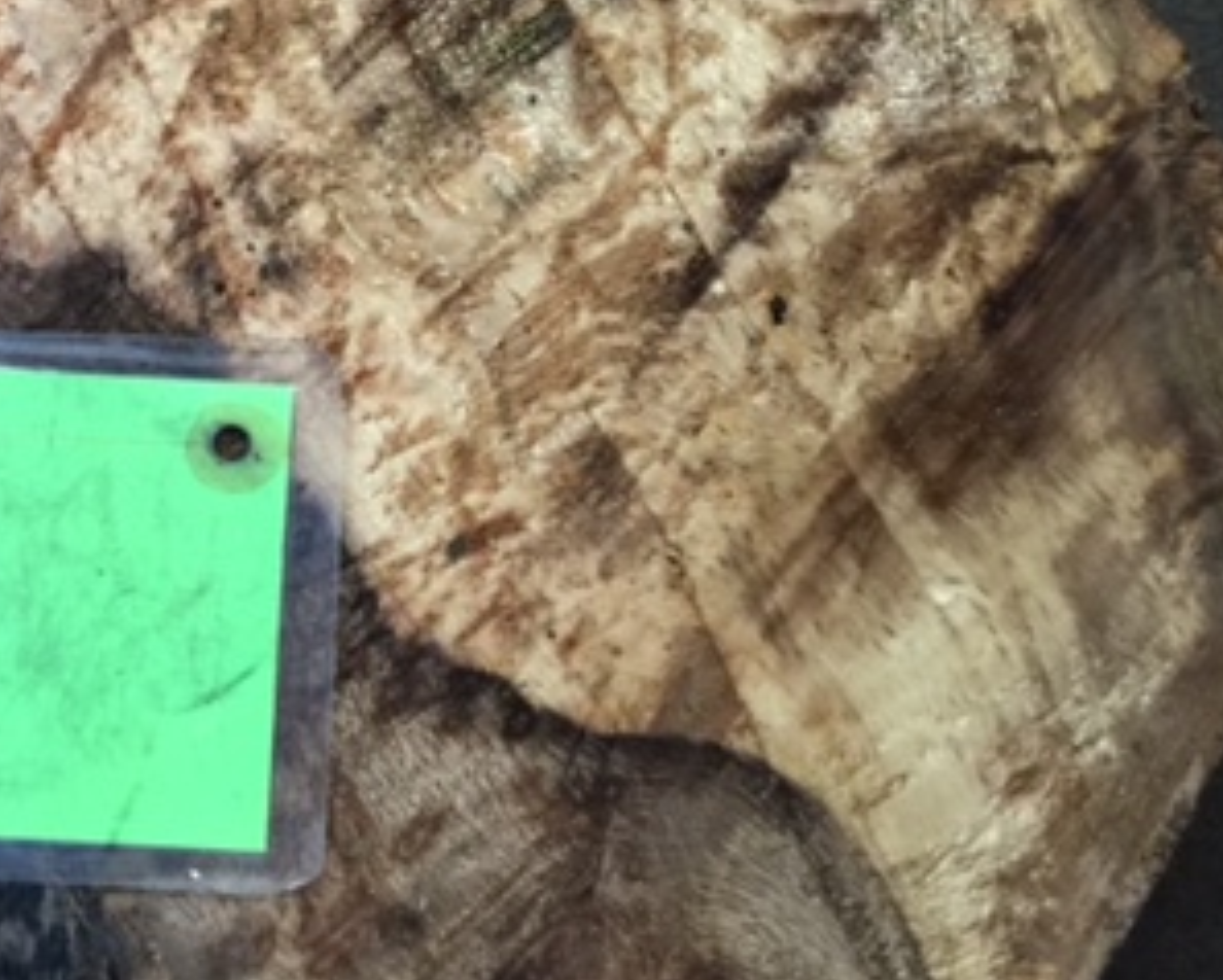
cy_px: 25
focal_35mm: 61
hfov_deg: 30.5
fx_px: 2209
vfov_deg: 24.0
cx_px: 329
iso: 80
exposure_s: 1/15
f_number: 2.2
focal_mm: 4.15
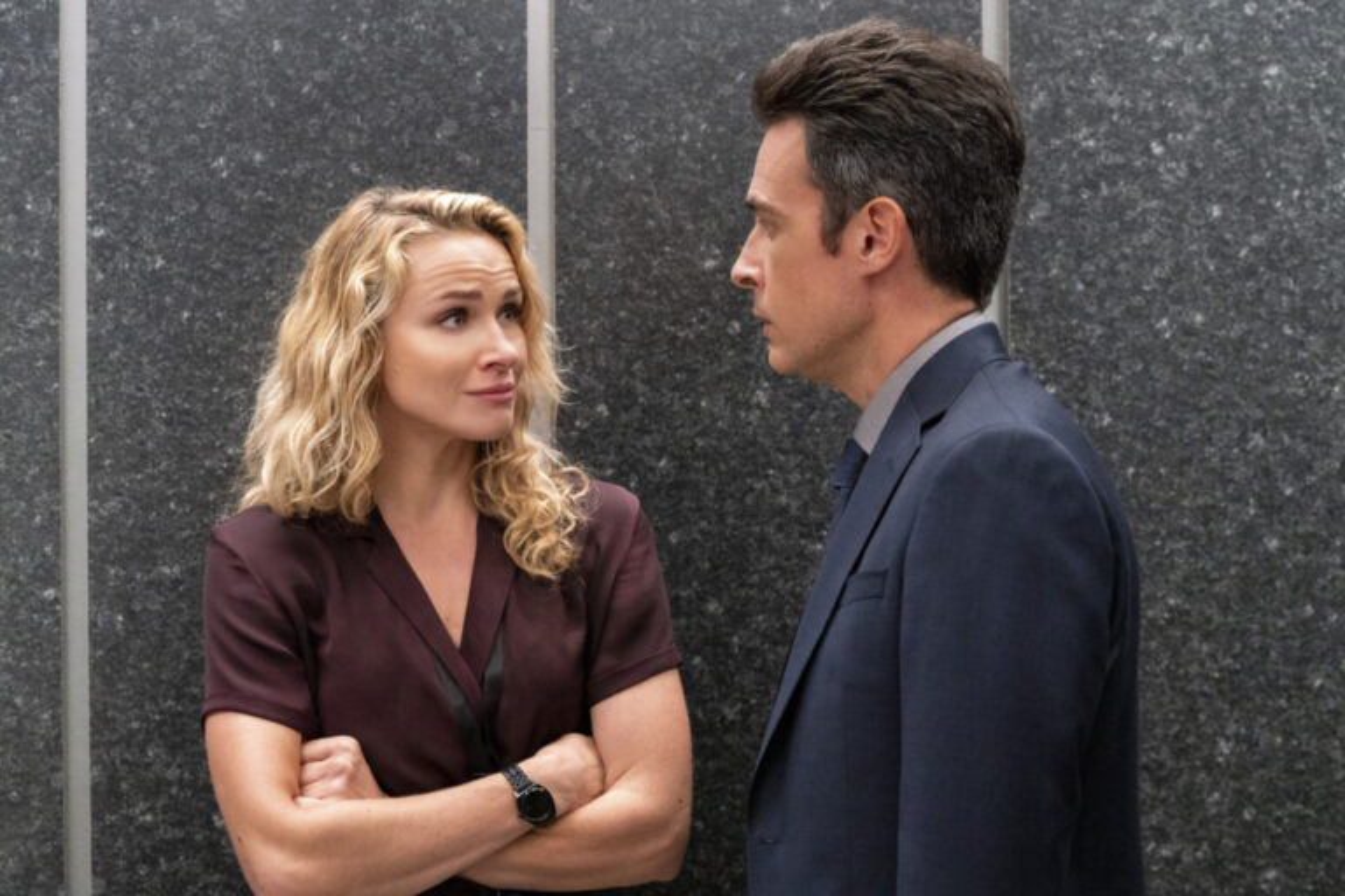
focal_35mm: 85
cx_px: 672
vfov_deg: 16.1
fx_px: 3175
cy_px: 448
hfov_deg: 23.9
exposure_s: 1/125
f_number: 5.6
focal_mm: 85
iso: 12800
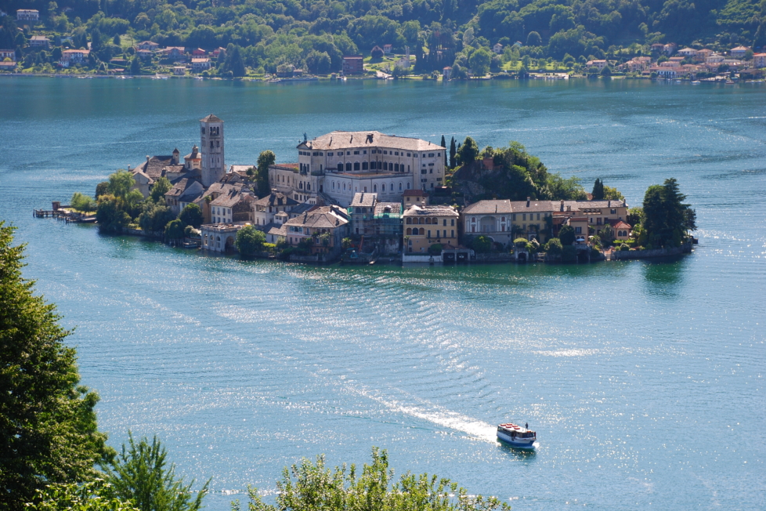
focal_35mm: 99
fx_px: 2106
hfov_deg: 20.6
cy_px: 256
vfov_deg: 13.8
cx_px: 383
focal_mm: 66
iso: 100
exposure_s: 1/200
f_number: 6.3
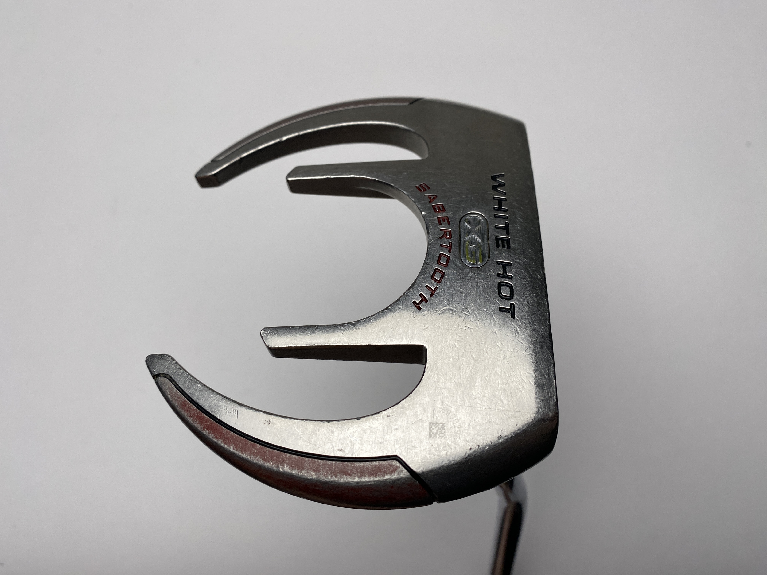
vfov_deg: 53.1
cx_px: 384
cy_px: 288
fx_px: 576
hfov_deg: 67.3
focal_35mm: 26
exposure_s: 1/536
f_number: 1.8
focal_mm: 4.25
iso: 32
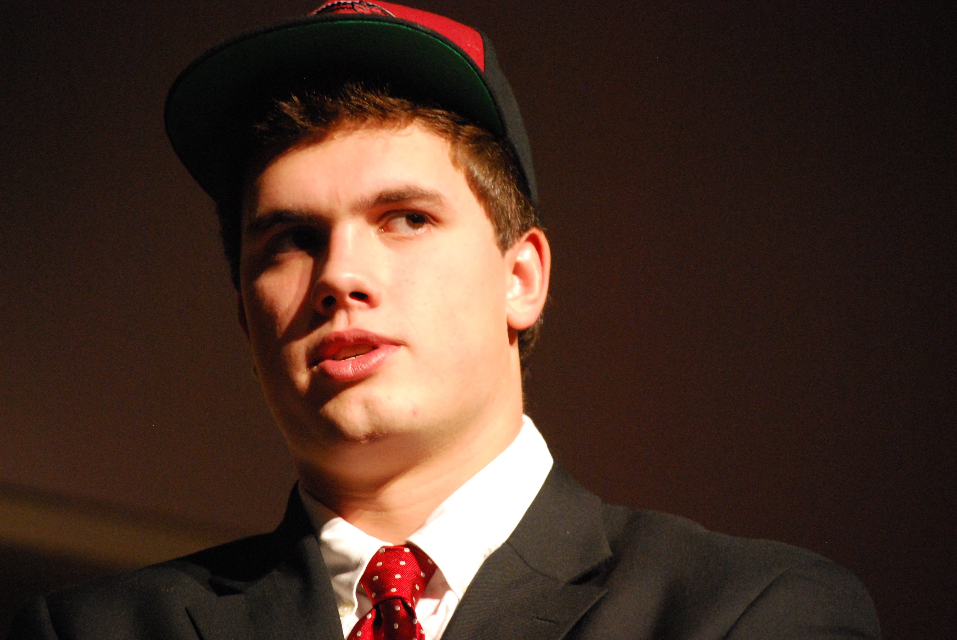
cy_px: 320
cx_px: 478
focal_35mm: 165
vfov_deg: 8.3
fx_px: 4391
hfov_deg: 12.4
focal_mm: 110
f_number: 5
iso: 1600
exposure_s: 1/50
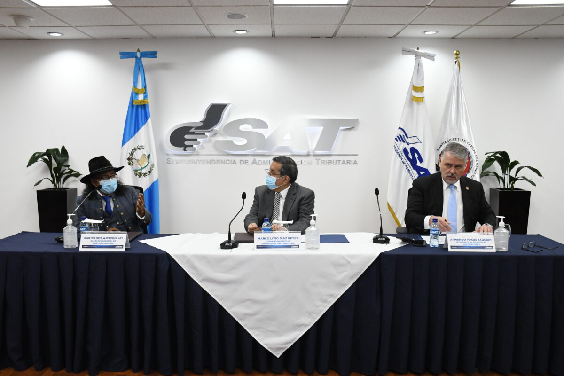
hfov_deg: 61.9
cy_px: 188
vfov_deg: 43.6
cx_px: 282
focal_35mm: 30
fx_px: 470
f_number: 5.6
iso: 2000
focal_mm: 20
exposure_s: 1/160
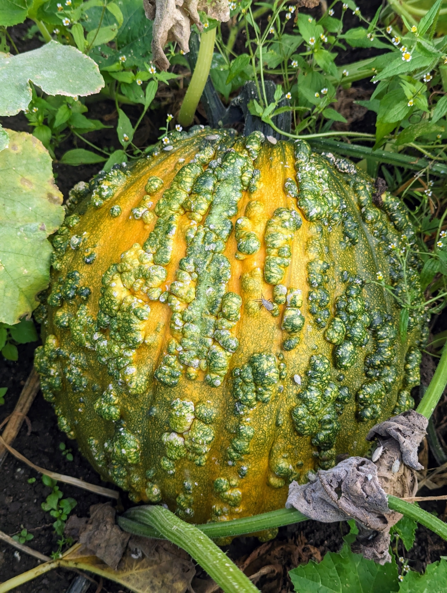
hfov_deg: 30.3
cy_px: 296
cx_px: 224
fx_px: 824
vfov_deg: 39.6
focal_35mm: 48
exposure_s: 1/374
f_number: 1.85
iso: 42
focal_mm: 6.81
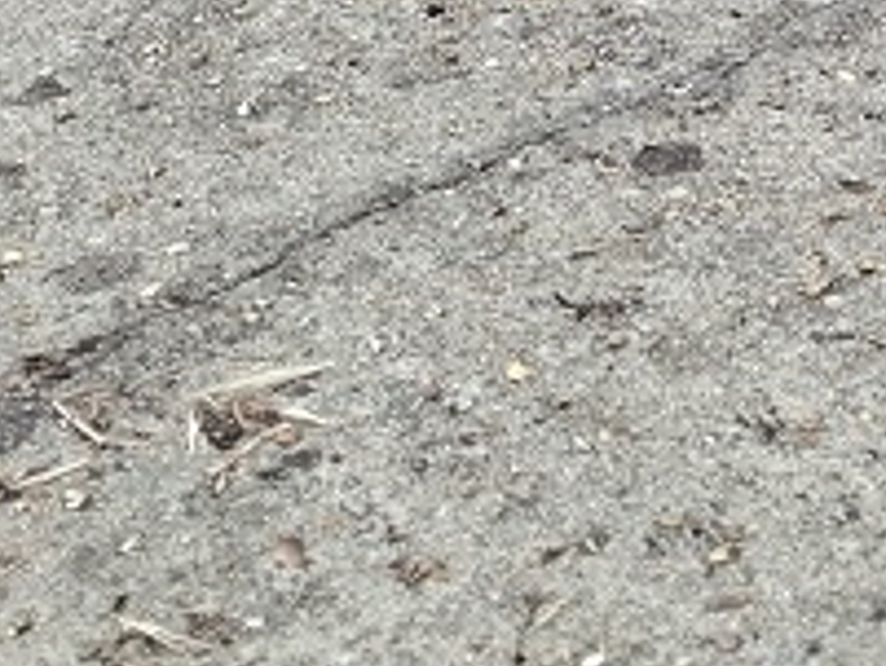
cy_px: -825
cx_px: 1565
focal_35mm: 117
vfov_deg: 11.1
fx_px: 2996
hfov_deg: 14.8
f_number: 1.8
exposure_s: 1/470
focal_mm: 5.54
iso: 50
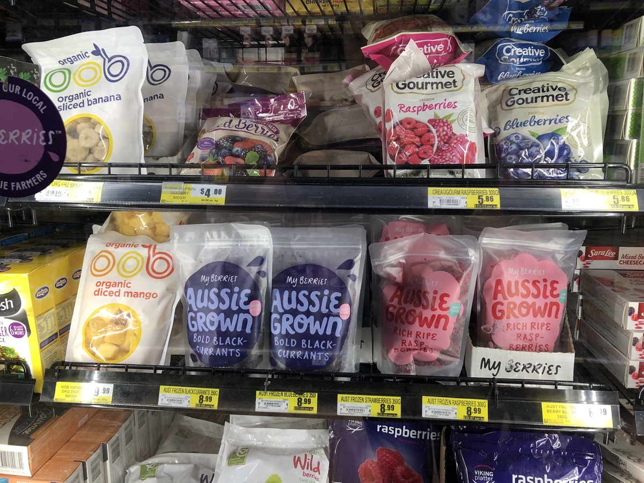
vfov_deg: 49.7
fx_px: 521
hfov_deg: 63.4
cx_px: 322
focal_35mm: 28
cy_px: 242
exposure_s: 1/33
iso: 25
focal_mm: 3.99
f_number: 1.8
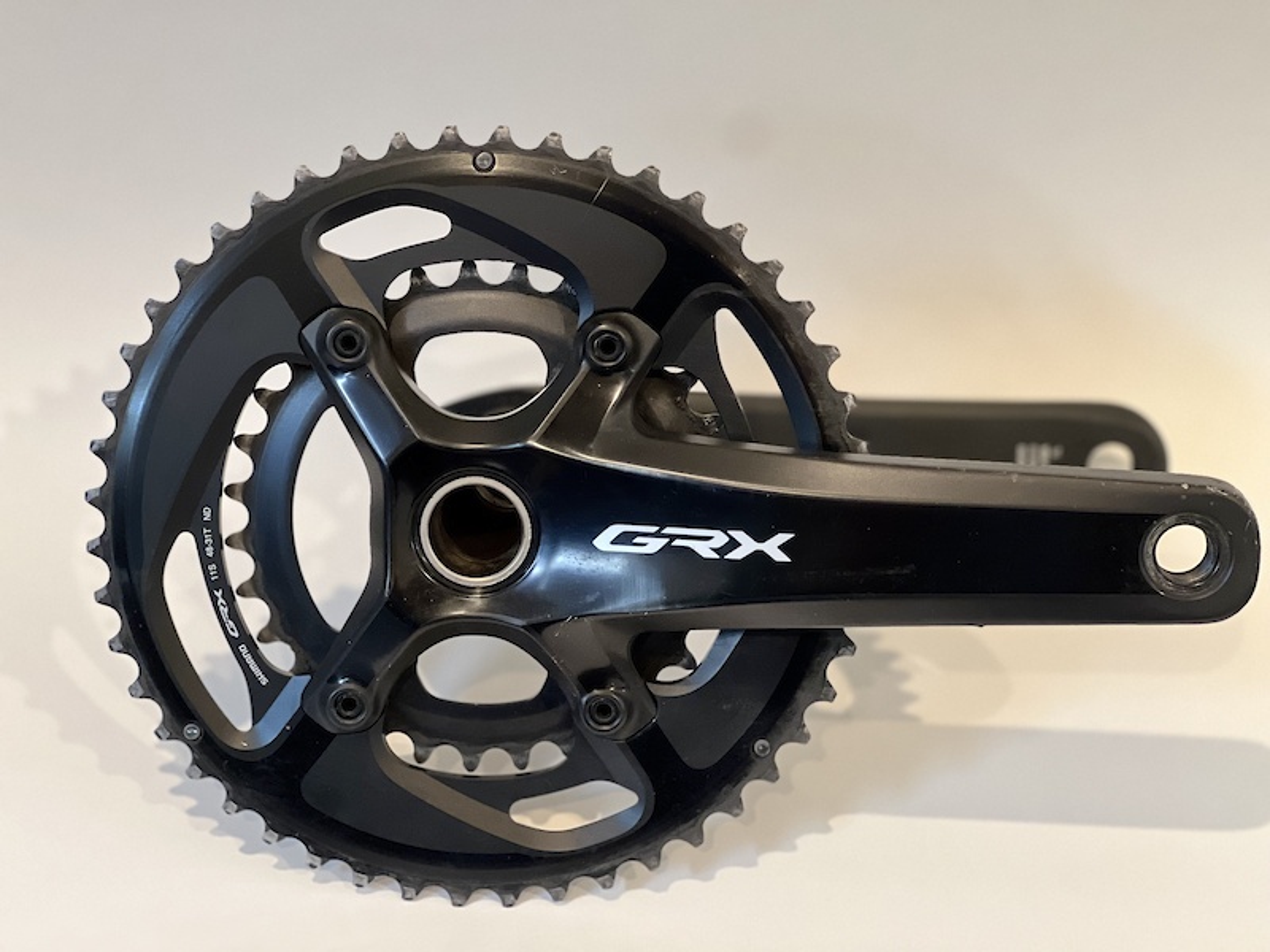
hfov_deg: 25.3
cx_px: 635
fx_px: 2825
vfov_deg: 19.1
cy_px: 476
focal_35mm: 77
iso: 320
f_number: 2.8
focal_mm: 9
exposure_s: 1/40
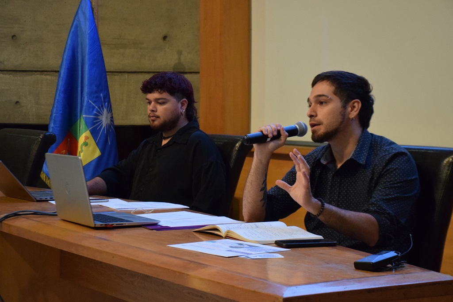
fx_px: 981
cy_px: 151
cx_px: 226
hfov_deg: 26.0
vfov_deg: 17.5
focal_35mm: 78
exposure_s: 1/100
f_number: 6.3
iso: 2500
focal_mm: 52
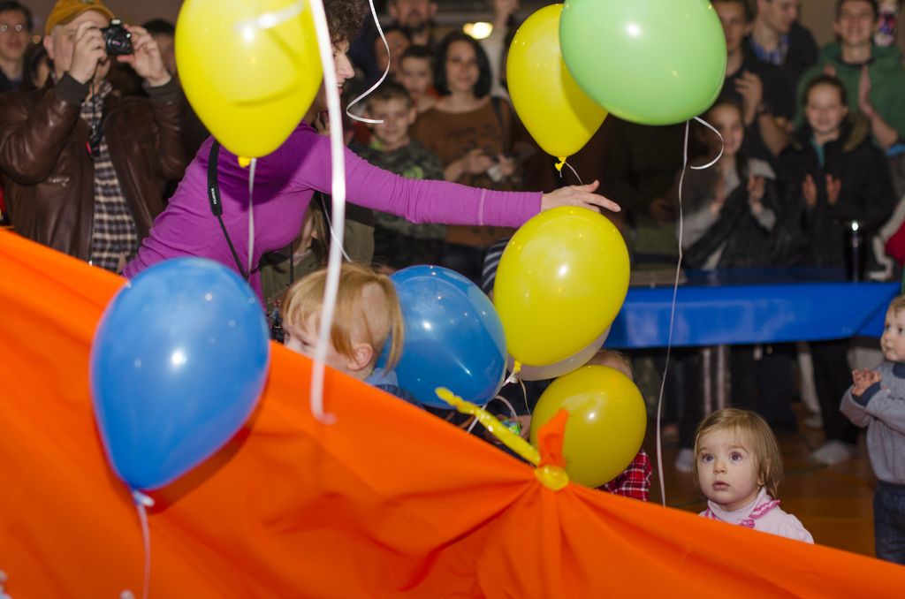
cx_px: 452
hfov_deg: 27.0
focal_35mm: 75
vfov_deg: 18.1
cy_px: 300
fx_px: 1881
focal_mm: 50
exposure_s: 1/640
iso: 500
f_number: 2.2
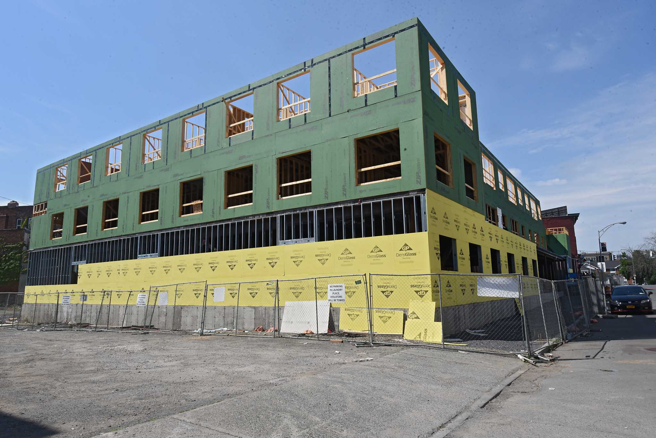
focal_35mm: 23
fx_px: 419
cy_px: 219
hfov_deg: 76.1
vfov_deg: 55.1
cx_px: 328
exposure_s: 1/250
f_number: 22
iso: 640
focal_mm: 23
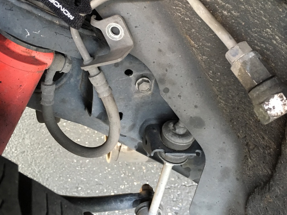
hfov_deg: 47.9
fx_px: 323
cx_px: 143
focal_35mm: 39
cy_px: 72
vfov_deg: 36.5
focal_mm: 4.15
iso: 200
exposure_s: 1/30
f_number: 2.2
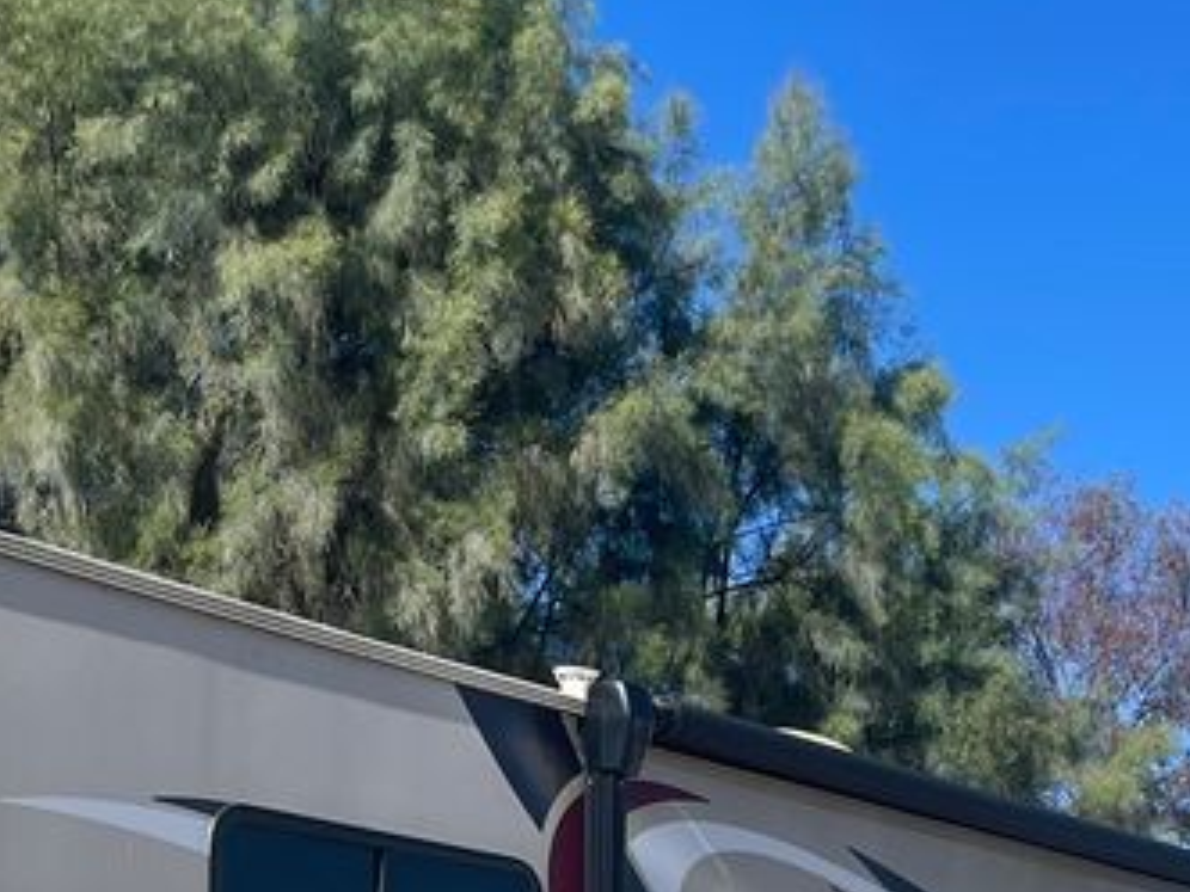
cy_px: 1100
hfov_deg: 25.1
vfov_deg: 18.1
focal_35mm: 77
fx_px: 2647
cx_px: 308
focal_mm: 5.1
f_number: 1.6
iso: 32
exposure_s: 1/3559
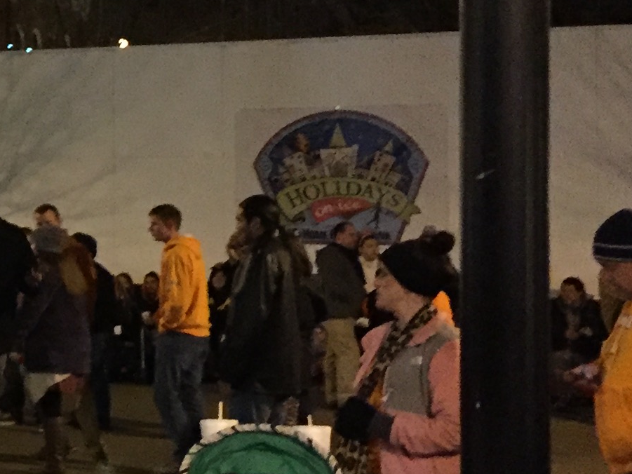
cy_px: 138
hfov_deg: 16.8
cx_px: -352
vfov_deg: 14.1
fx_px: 1917
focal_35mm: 105
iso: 320
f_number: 2.2
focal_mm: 4.15
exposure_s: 1/15
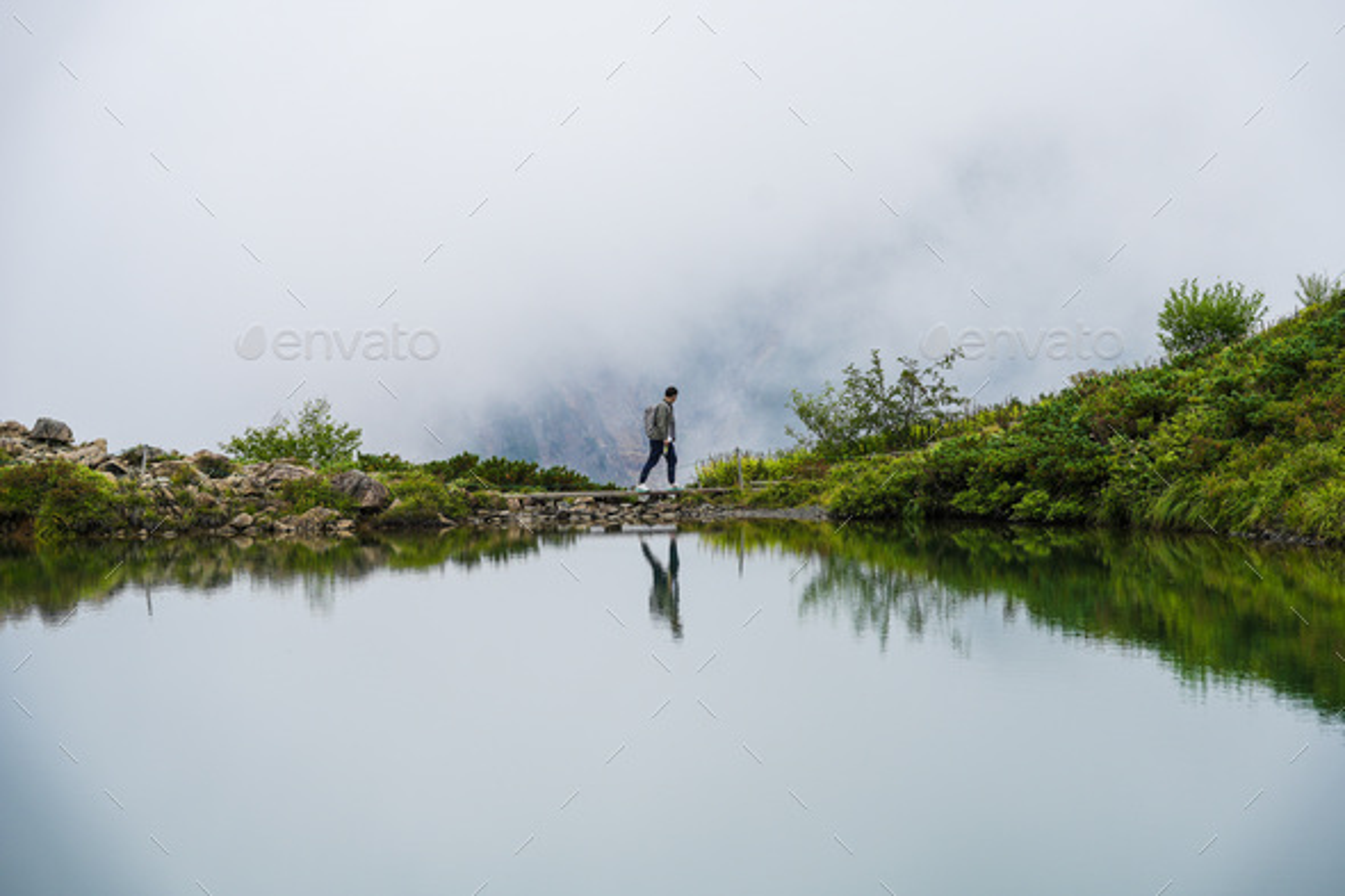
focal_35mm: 85
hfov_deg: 23.9
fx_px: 3175
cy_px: 448
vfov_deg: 16.1
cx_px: 672
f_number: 4
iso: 125
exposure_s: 1/640
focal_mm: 85
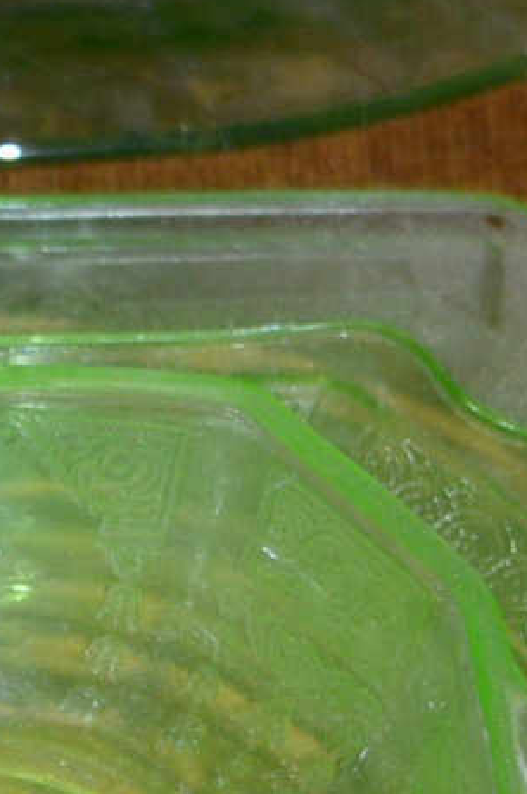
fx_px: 6278
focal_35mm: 285
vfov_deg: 7.2
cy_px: 671
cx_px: -102
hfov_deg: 4.8
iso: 500
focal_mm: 29
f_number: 4.2
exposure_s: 1/60
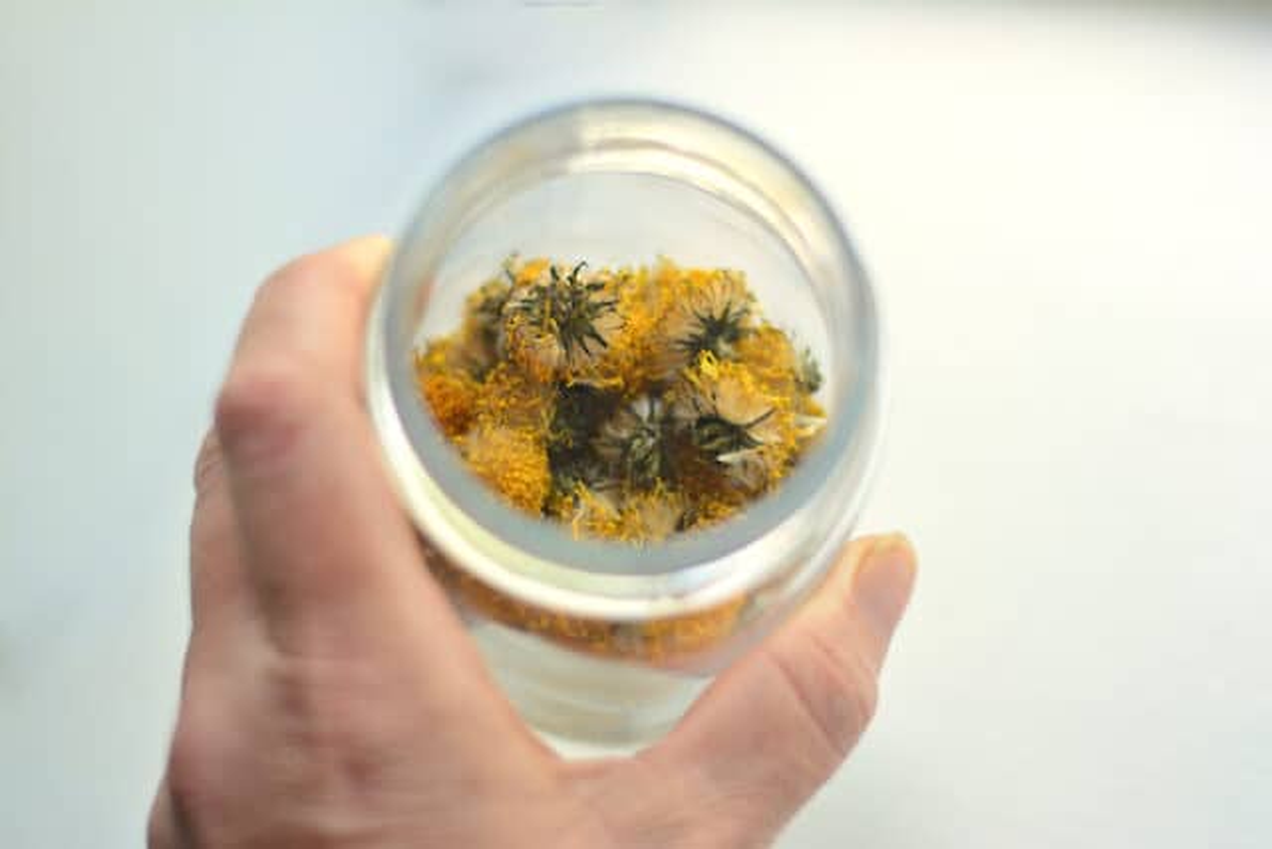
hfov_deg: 27.0
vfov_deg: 18.2
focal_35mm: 75
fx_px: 2650
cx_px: 636
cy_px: 424
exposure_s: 1/1000
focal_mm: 50
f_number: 1.8
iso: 800
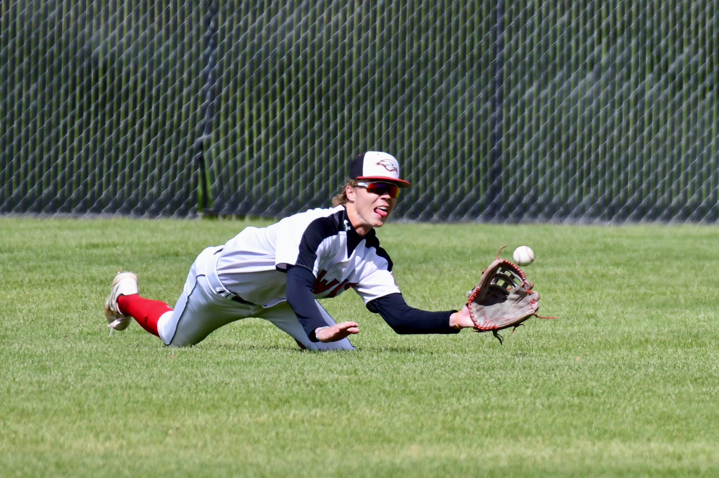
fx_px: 12572
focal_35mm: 630
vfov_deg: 2.2
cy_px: 239
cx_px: 360
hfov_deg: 3.3
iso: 640
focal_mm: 420
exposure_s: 1/4000
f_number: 5.6
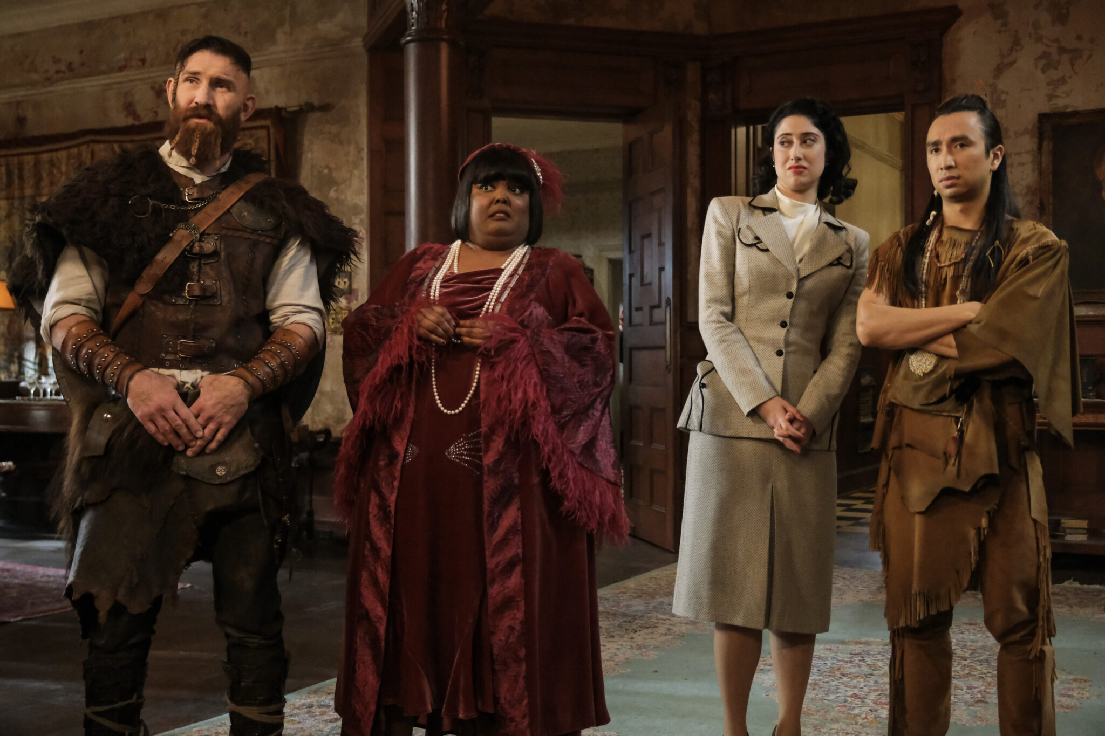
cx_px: 552
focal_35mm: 42
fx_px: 1289
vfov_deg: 31.9
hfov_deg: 46.4
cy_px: 368
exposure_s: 1/80
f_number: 2.8
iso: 8000
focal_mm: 28.3
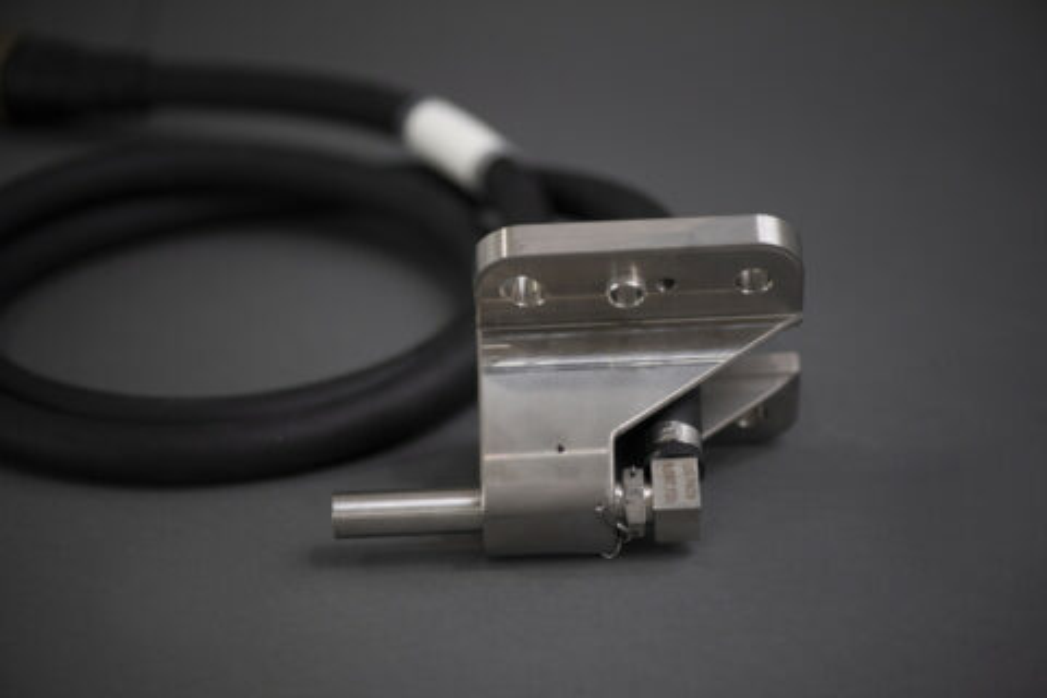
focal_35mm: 105
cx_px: 524
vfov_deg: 13.0
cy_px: 349
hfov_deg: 19.5
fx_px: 3054
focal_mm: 105
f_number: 3
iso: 160
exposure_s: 1/60
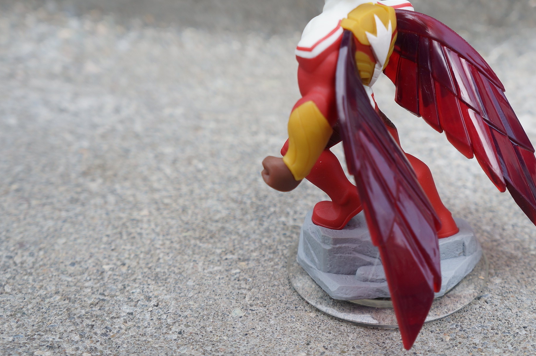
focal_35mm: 59
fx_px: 872
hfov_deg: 34.0
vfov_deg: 23.0
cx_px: 322
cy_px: 159
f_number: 4.5
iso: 200
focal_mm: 29
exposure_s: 1/500
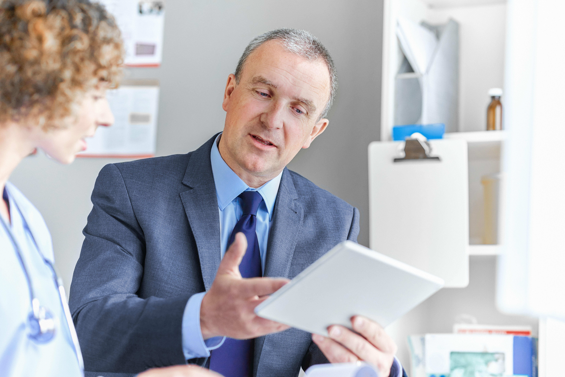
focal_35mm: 85
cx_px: 282
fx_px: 1334
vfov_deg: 16.1
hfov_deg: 23.9
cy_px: 188
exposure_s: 1/320
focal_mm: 85
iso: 800
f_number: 2.8
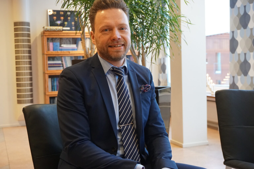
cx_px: 127
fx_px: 339
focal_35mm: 48
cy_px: 84
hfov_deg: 41.1
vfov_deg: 28.1
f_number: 5
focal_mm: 32
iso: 2000
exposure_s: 1/60
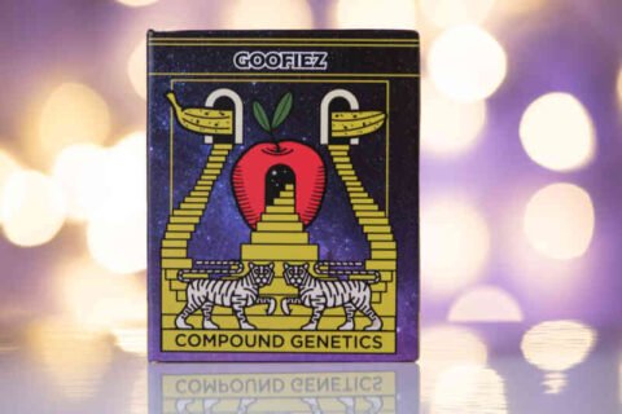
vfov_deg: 13.0
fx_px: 1814
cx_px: 311
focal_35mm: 105
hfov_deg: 19.5
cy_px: 207
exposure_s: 1/2.5
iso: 64
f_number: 5.6
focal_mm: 105
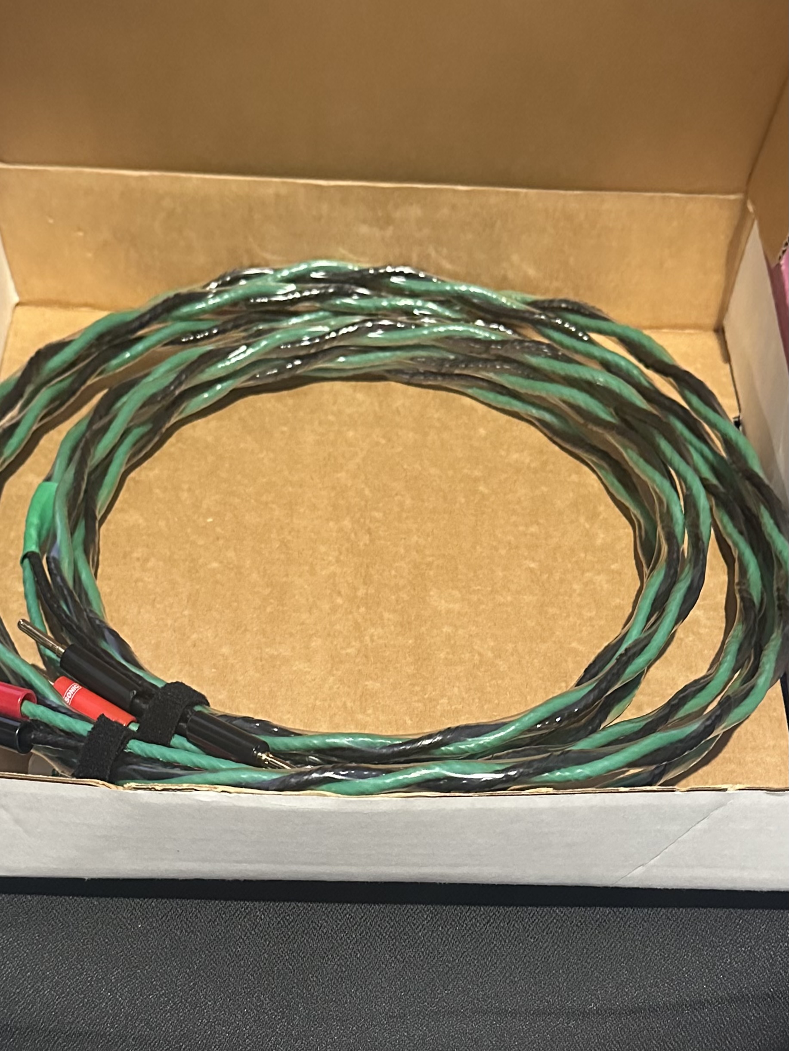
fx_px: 729
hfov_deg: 56.8
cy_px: 526
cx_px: 394
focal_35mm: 24
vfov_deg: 71.6
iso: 1000
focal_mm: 6.86
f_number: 1.78
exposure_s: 1/40
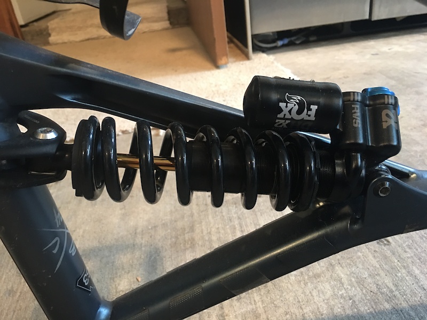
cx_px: 214
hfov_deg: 61.7
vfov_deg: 48.2
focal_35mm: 29
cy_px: 160
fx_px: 358
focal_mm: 4.15
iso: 64
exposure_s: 1/4
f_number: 2.2
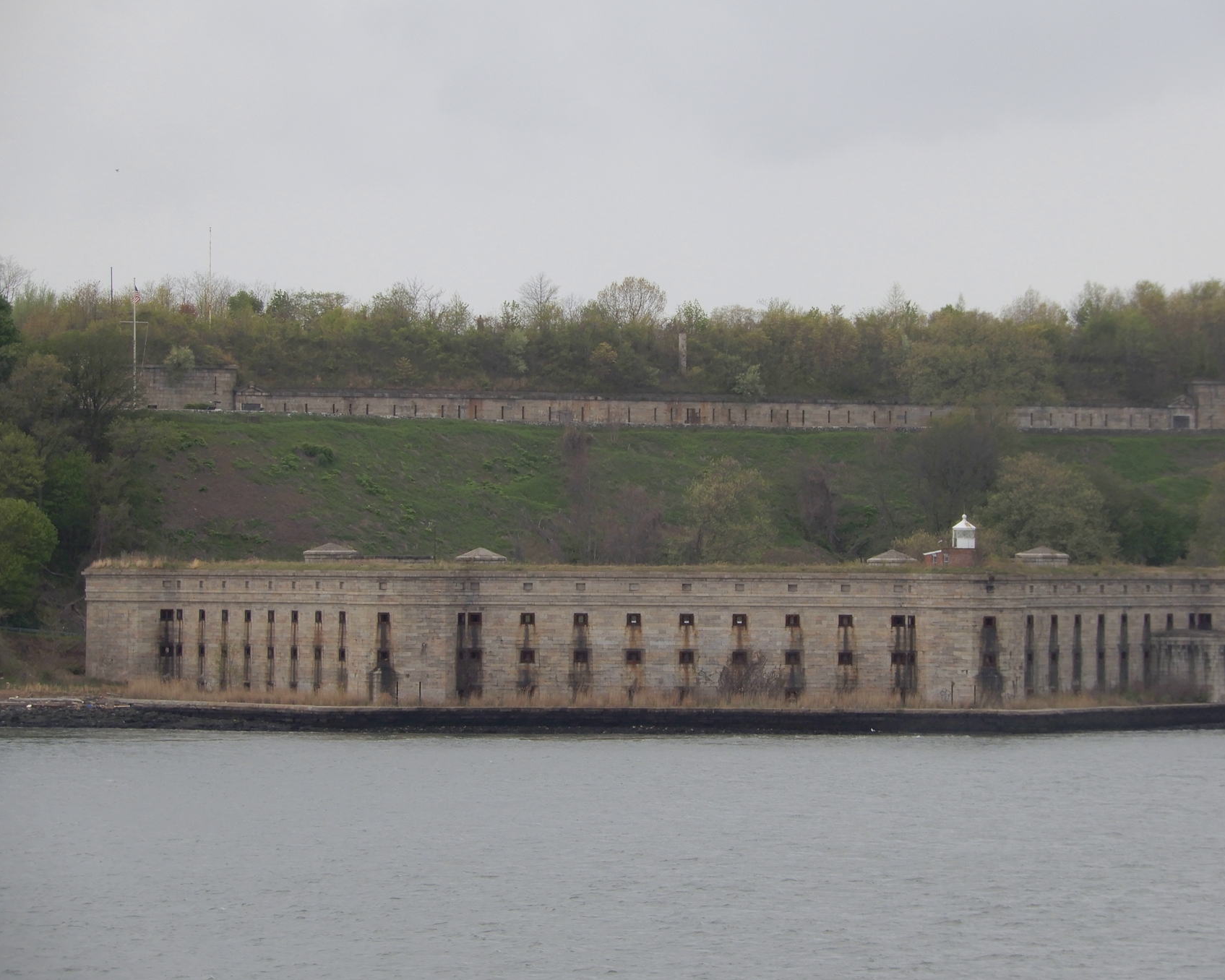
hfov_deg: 9.2
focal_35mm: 209
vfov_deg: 7.4
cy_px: 491
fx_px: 7577
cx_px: 654
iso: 80
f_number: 5.6
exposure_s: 1/60
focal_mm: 35.7
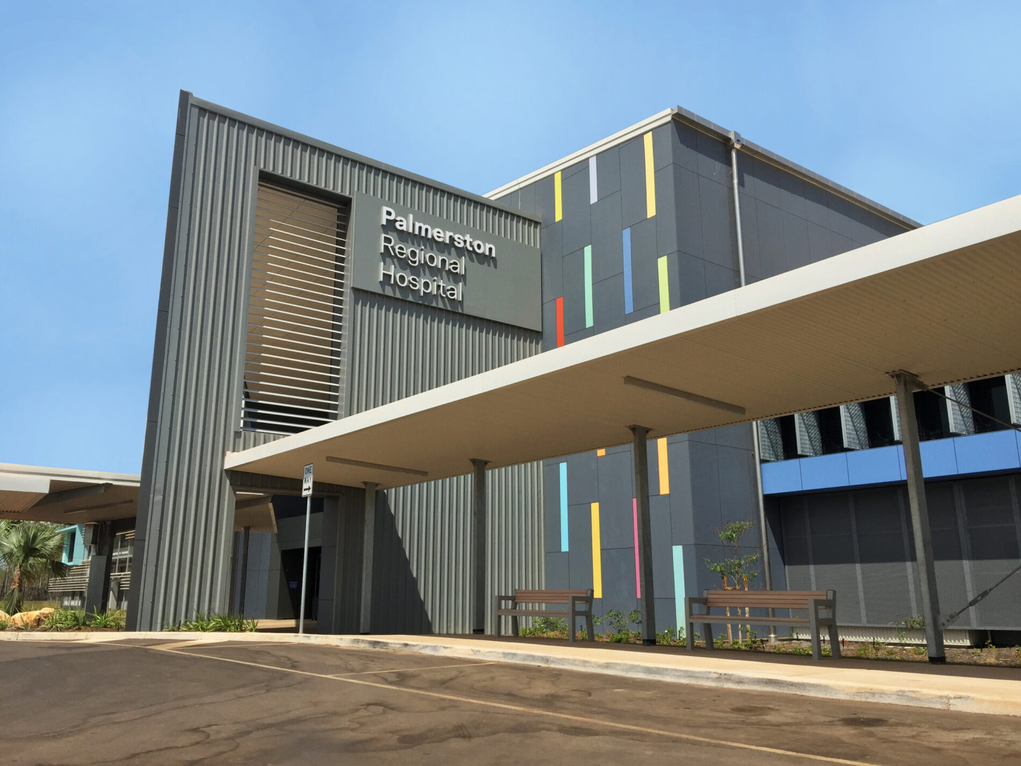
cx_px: 510
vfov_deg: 48.2
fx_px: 855
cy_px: 383
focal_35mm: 29
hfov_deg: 61.7
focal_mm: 4.15
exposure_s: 1/3049
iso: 32
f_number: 2.2
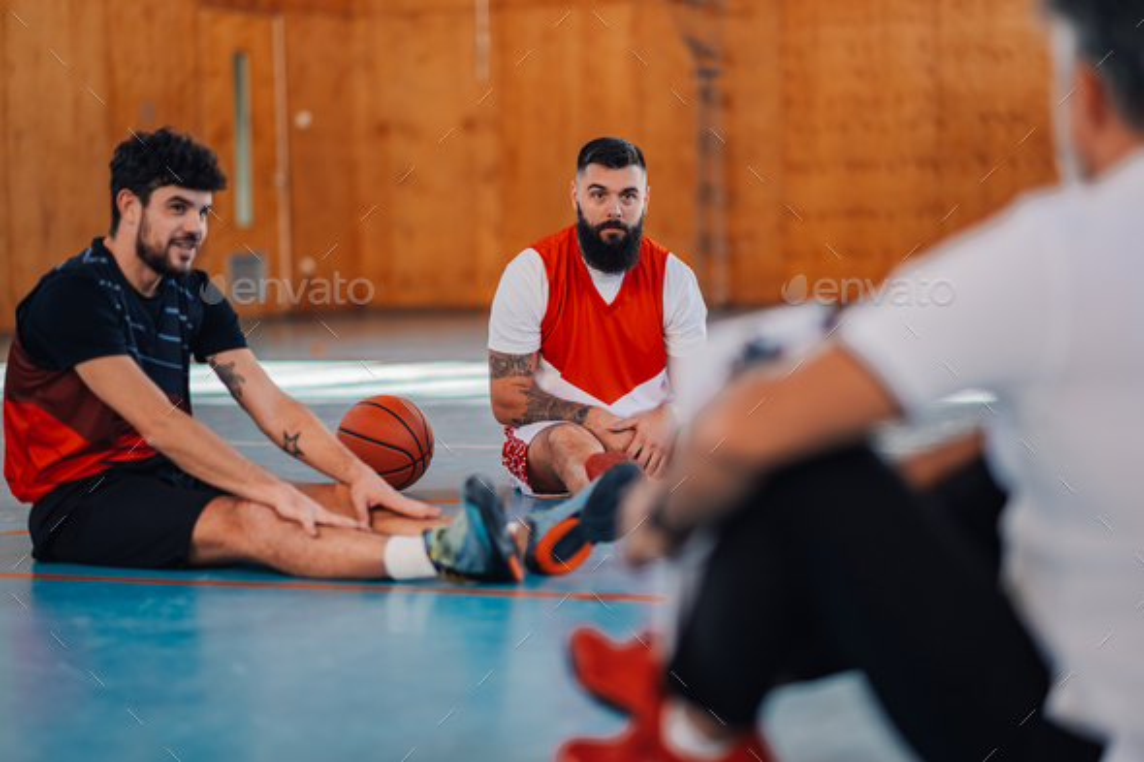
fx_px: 2700
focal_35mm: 85
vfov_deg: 16.1
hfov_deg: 23.9
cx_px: 572
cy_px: 381
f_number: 1.8
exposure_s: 1/640
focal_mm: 85
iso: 320
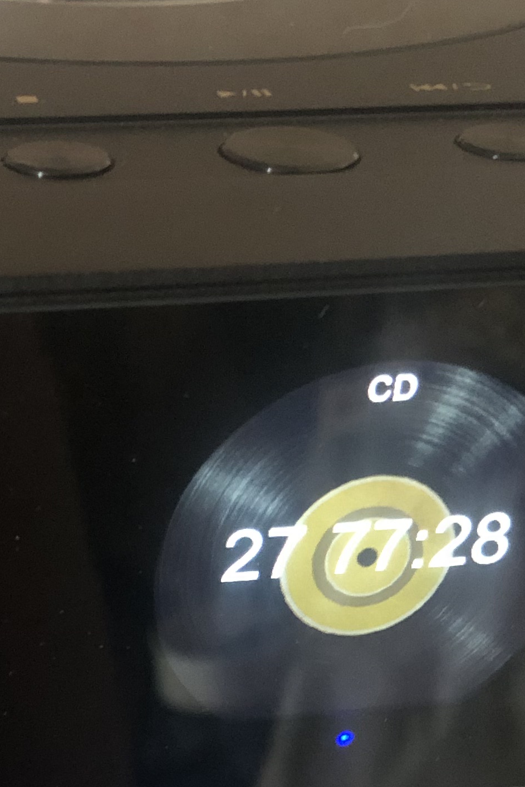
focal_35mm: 83
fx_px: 1816
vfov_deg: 24.1
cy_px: 618
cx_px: 84
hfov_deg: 16.3
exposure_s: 1/4
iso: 160
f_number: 1.8
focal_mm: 3.99
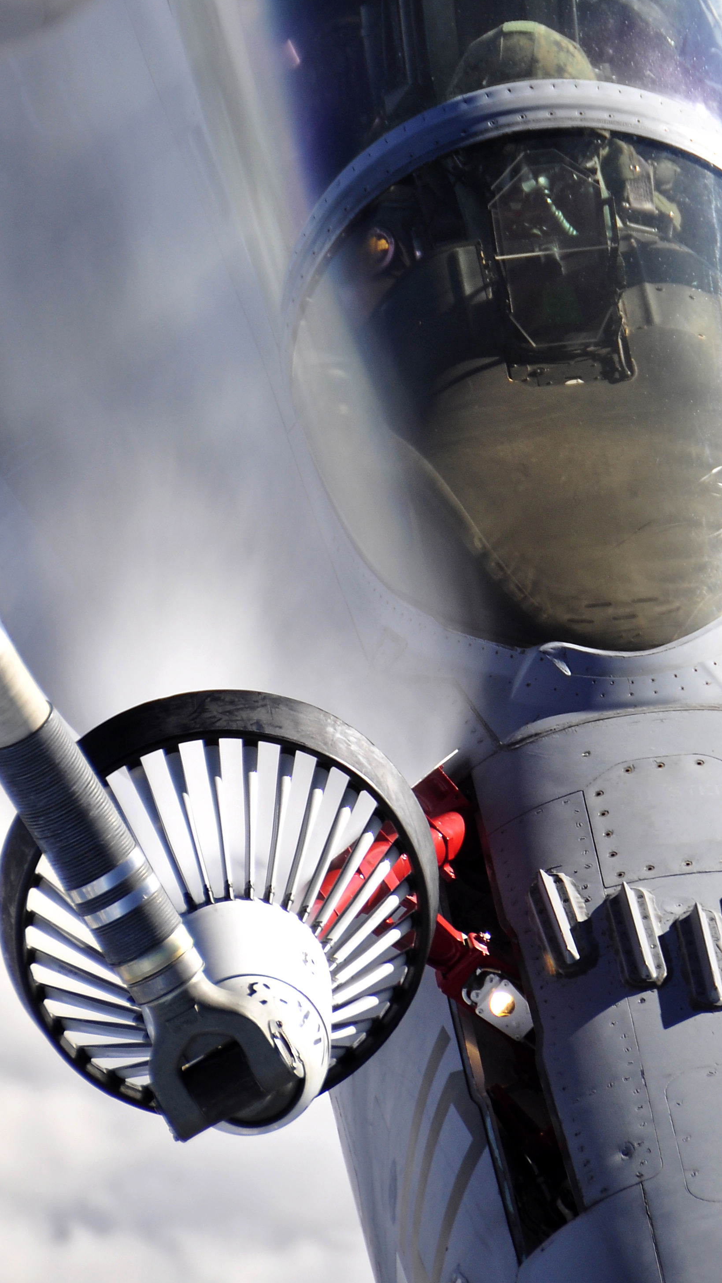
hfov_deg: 2.6
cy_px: 392
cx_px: 416
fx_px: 15721
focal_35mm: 462
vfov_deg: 4.7
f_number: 5.6
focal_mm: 200
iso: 200
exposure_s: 1/500
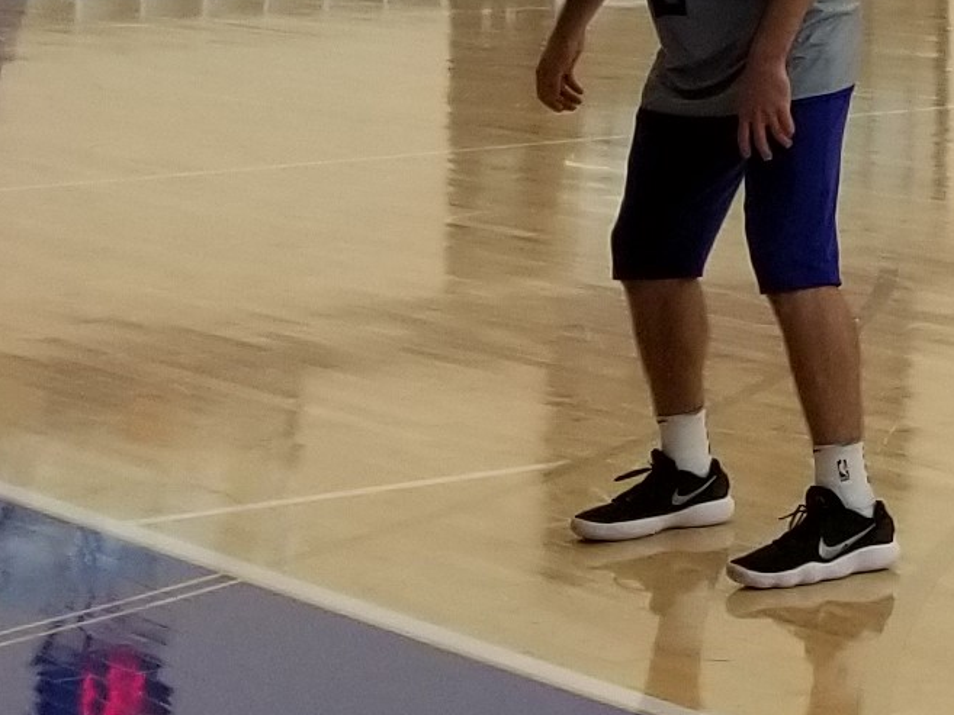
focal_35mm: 138
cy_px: -371
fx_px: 3804
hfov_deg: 12.5
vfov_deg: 10.4
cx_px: 1922
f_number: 1.7
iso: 50
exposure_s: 1/142
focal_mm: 4.25
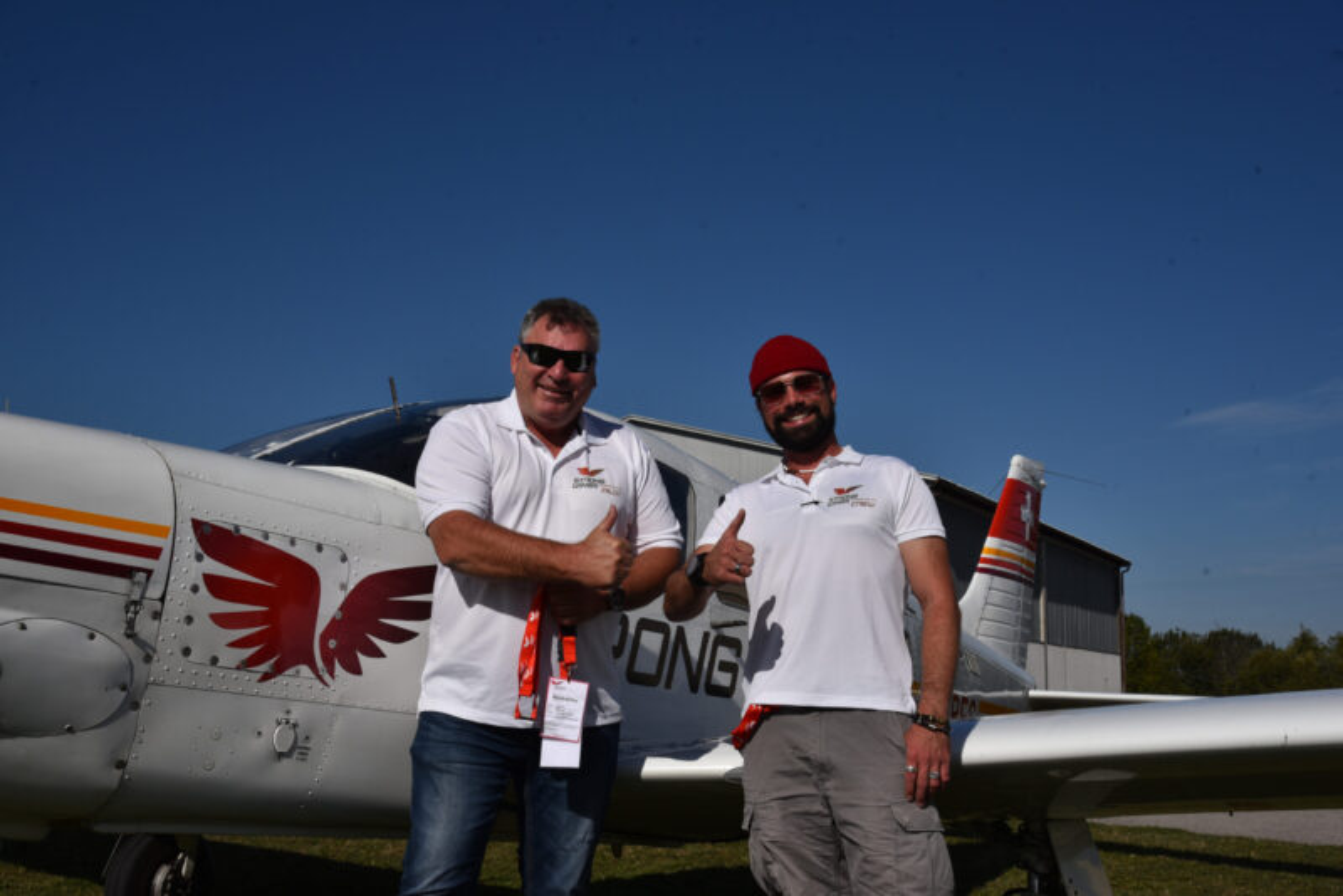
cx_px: 672
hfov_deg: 50.7
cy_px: 448
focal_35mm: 38
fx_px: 1418
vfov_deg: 35.1
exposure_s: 1/640
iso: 200
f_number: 14
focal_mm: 38
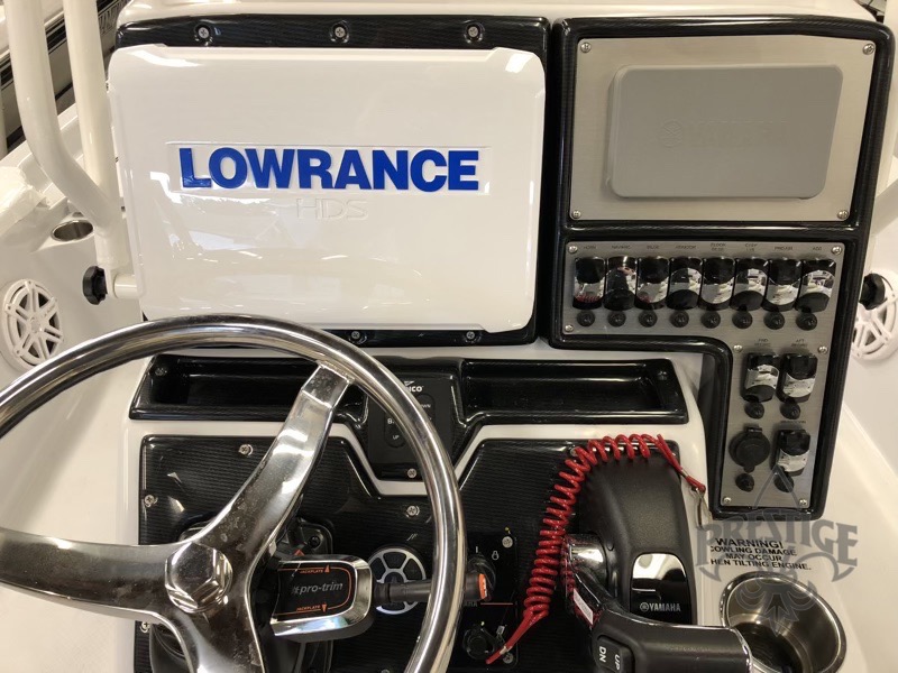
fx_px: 726
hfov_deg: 63.4
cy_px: 336
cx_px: 449
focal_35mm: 28
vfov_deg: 49.7
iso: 40
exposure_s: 1/20
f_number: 1.8
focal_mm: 4
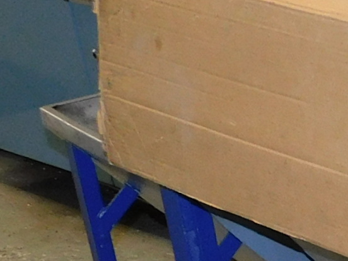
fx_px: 1367
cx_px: 766
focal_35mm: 136
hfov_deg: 12.3
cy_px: 398
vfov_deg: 10.5
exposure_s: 1/30
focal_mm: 4
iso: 200
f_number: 3
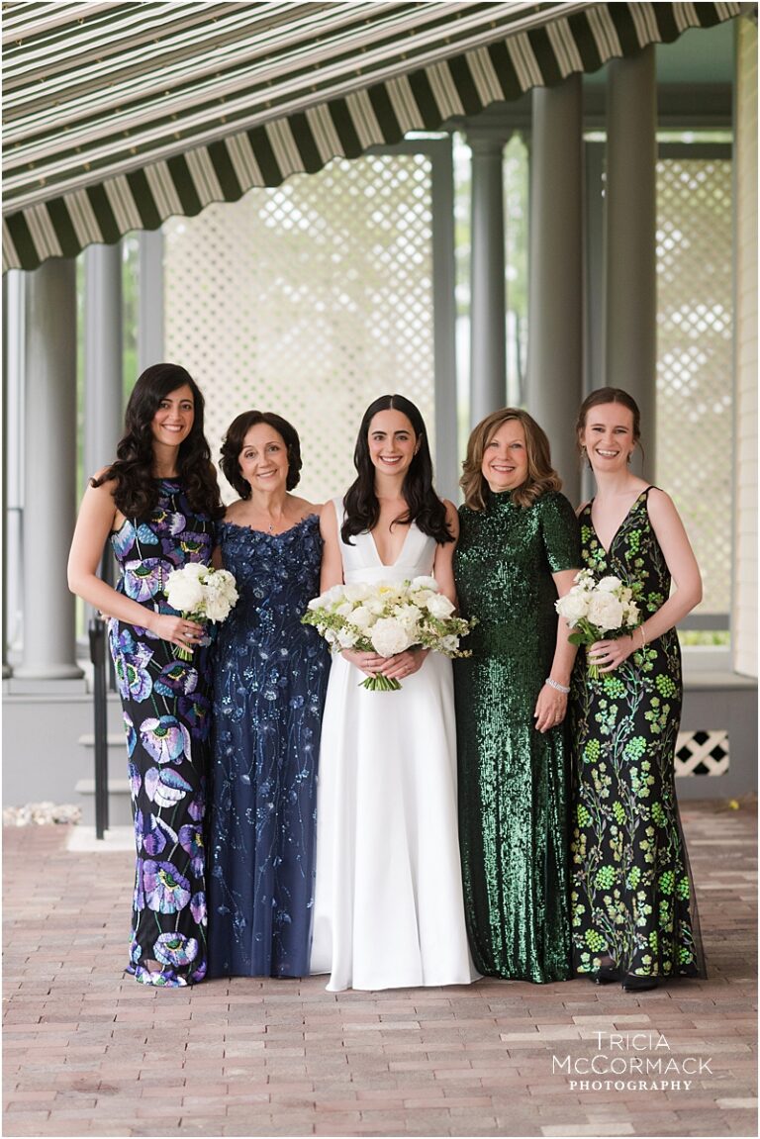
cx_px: 380
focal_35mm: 85
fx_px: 2690
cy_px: 570
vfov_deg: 23.9
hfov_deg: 16.1
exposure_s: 1/1000
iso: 2000
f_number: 2.5
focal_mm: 85
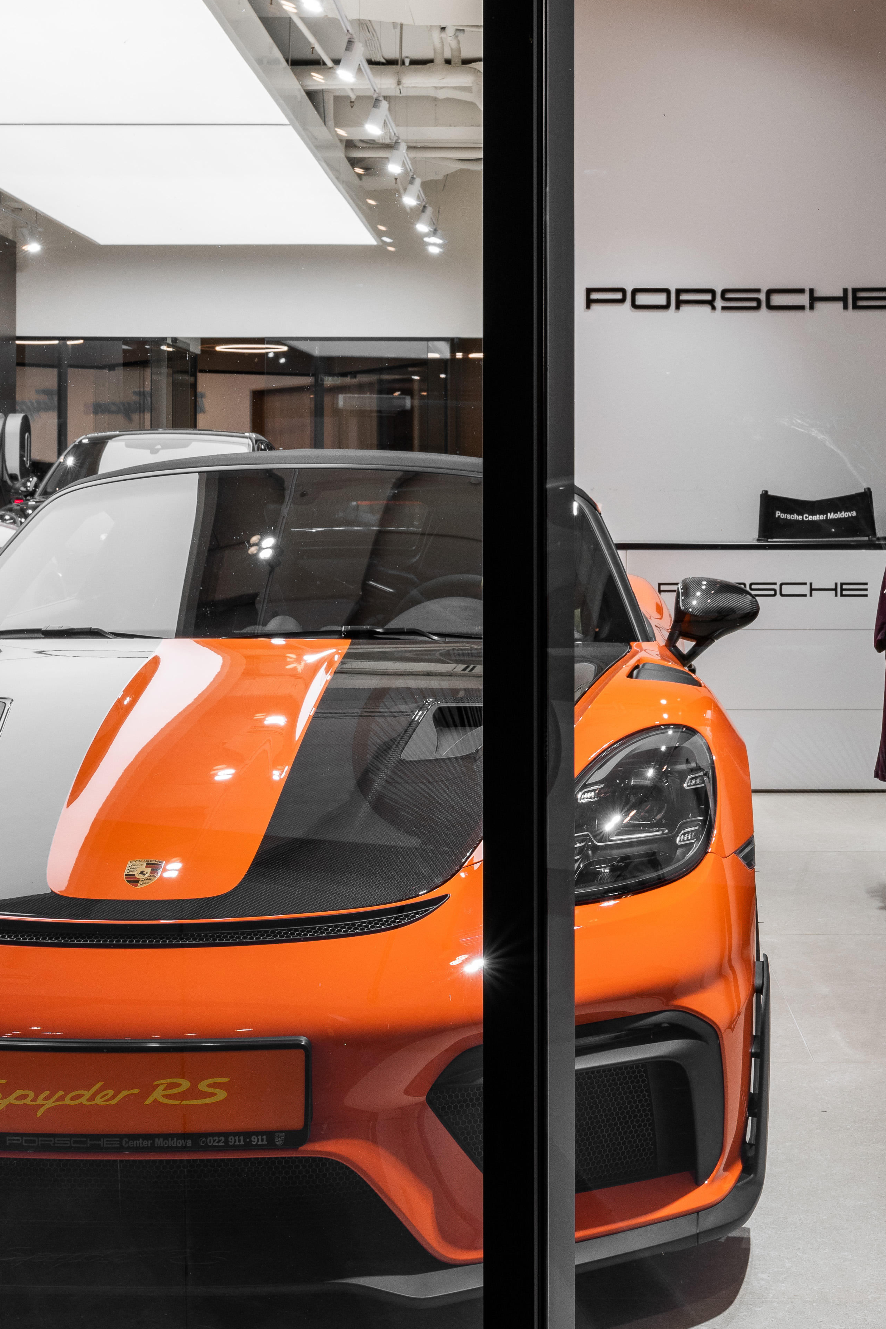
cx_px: 615
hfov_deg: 24.9
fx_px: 1994
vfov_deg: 36.6
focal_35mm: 54
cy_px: 464
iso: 100
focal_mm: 25
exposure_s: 1/2.5
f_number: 9
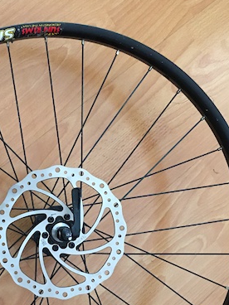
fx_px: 556
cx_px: 47
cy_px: 209
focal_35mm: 63
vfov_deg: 30.4
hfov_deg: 23.0
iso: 100
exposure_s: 1/15
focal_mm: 4.15
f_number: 2.2
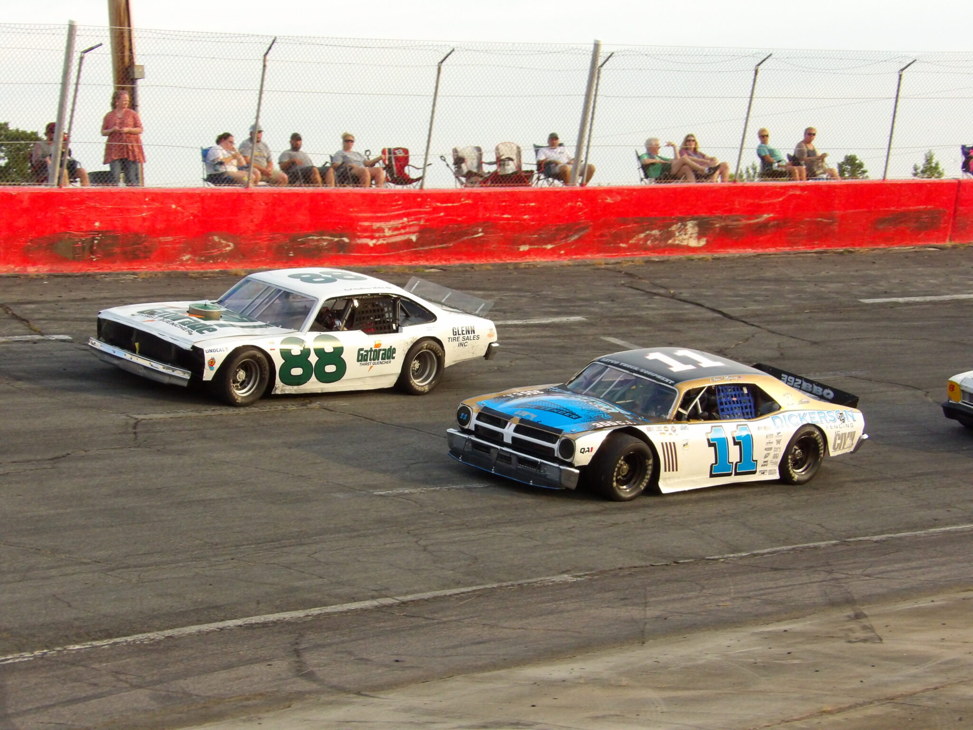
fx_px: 2867
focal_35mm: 102
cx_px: 486
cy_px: 365
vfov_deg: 14.5
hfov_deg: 19.3
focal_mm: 18.2
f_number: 4.2
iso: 439
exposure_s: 1/600
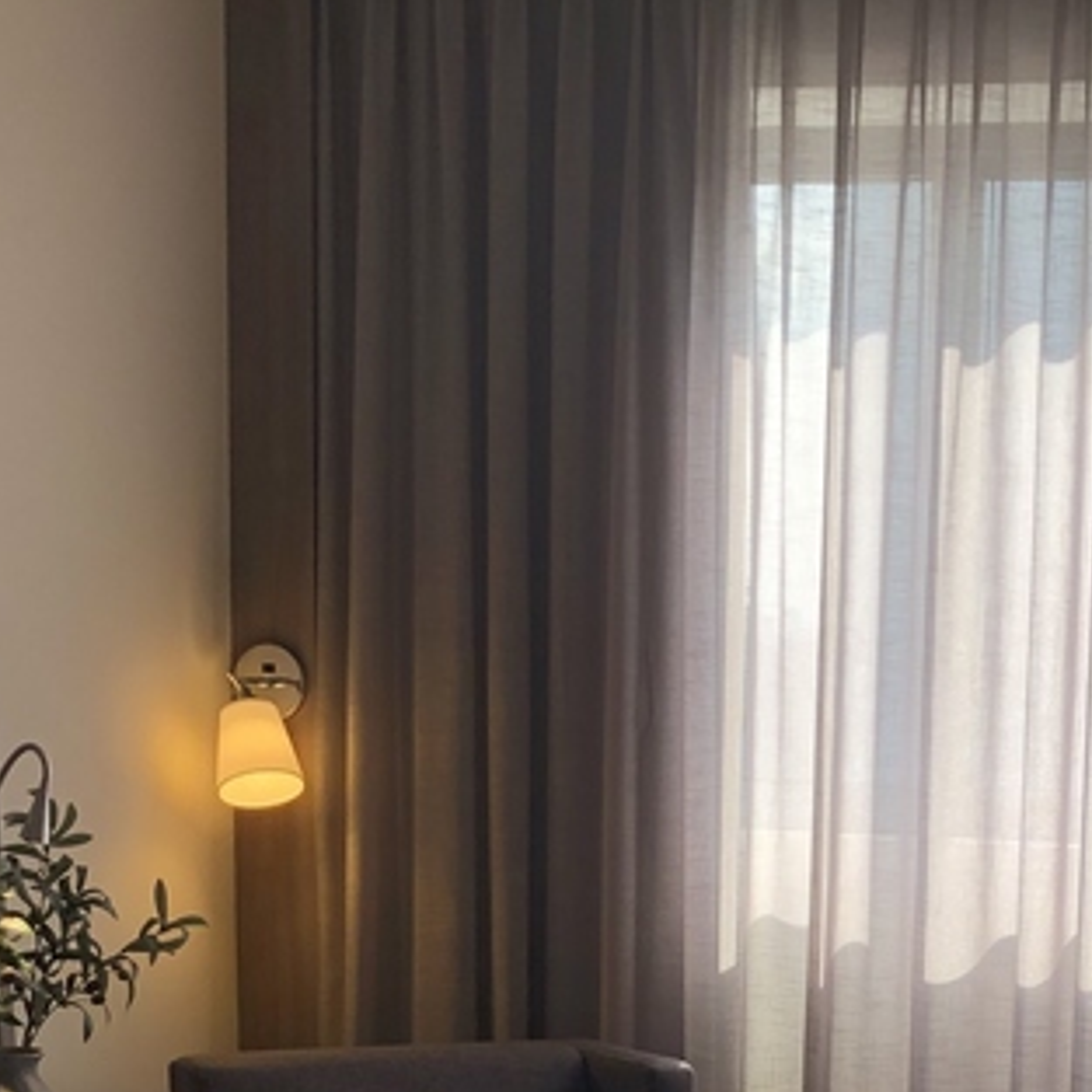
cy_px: 1319
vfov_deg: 20.0
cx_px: 949
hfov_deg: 21.0
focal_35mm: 81
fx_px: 2891
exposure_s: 1/216
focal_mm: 3.99
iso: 20
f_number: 1.8
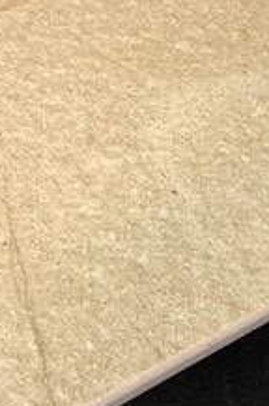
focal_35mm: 86
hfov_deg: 15.8
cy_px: 176
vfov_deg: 23.7
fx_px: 967
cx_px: 196
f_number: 1.8
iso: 100
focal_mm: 4
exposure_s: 1/13
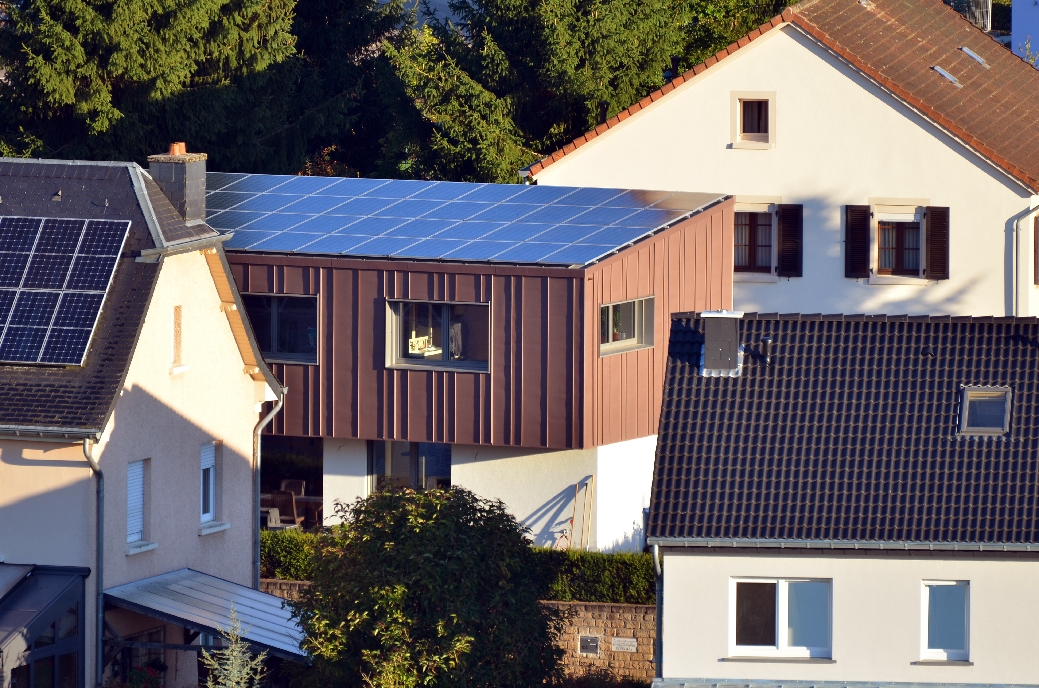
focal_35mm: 450
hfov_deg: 4.6
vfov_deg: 3.0
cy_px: 344
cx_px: 520
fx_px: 12961
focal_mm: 300
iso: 140
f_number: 5.6
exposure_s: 1/200
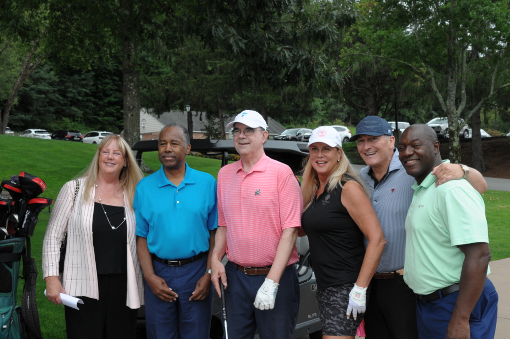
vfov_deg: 28.0
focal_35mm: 48
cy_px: 170
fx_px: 679
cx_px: 255
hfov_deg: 41.2
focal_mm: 32
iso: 250
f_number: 8
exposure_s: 1/200
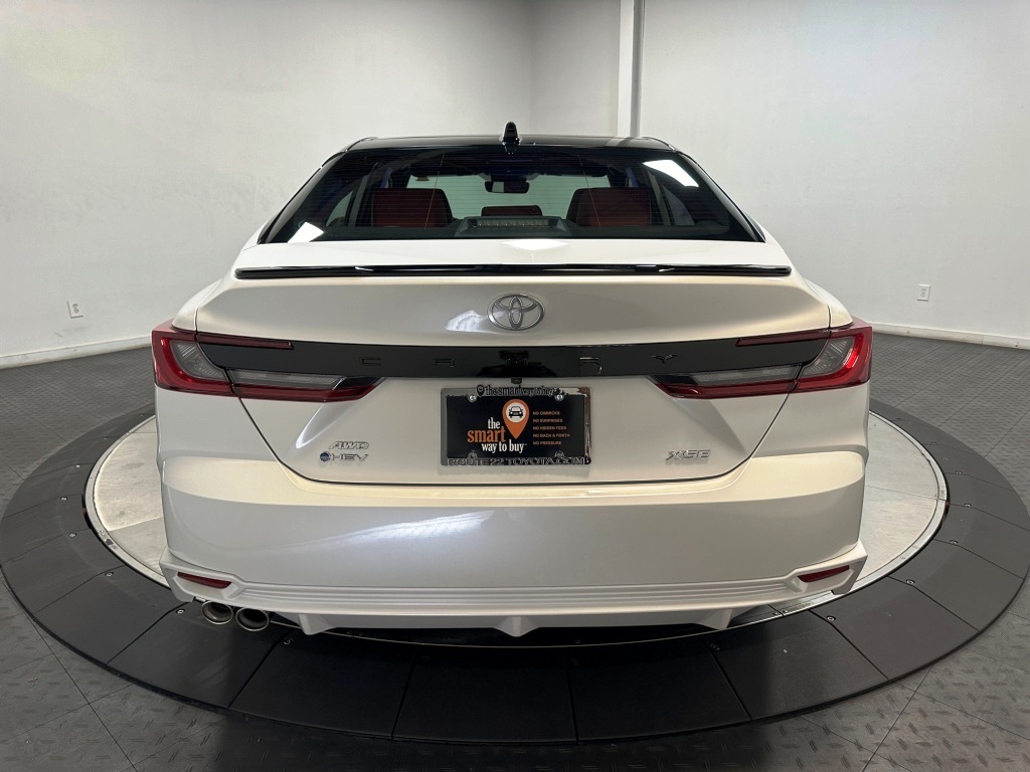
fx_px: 714
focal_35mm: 24
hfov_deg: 71.6
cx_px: 515
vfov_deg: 56.8
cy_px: 386
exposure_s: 1/60
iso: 160
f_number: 1.78
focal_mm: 6.86
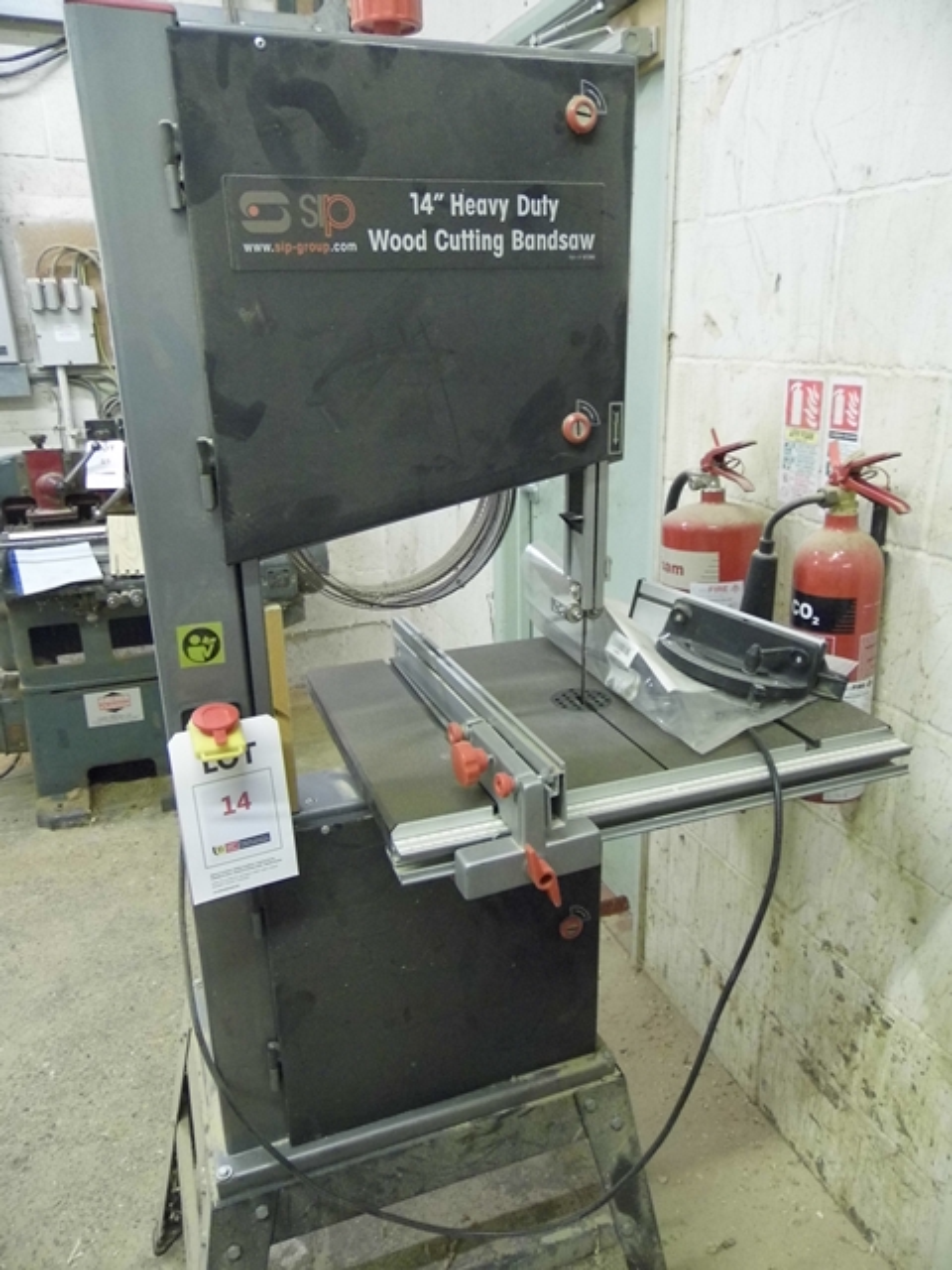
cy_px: 635
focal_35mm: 25
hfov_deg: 54.9
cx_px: 476
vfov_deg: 69.4
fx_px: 917
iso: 400
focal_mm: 4.5
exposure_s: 1/15
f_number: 3
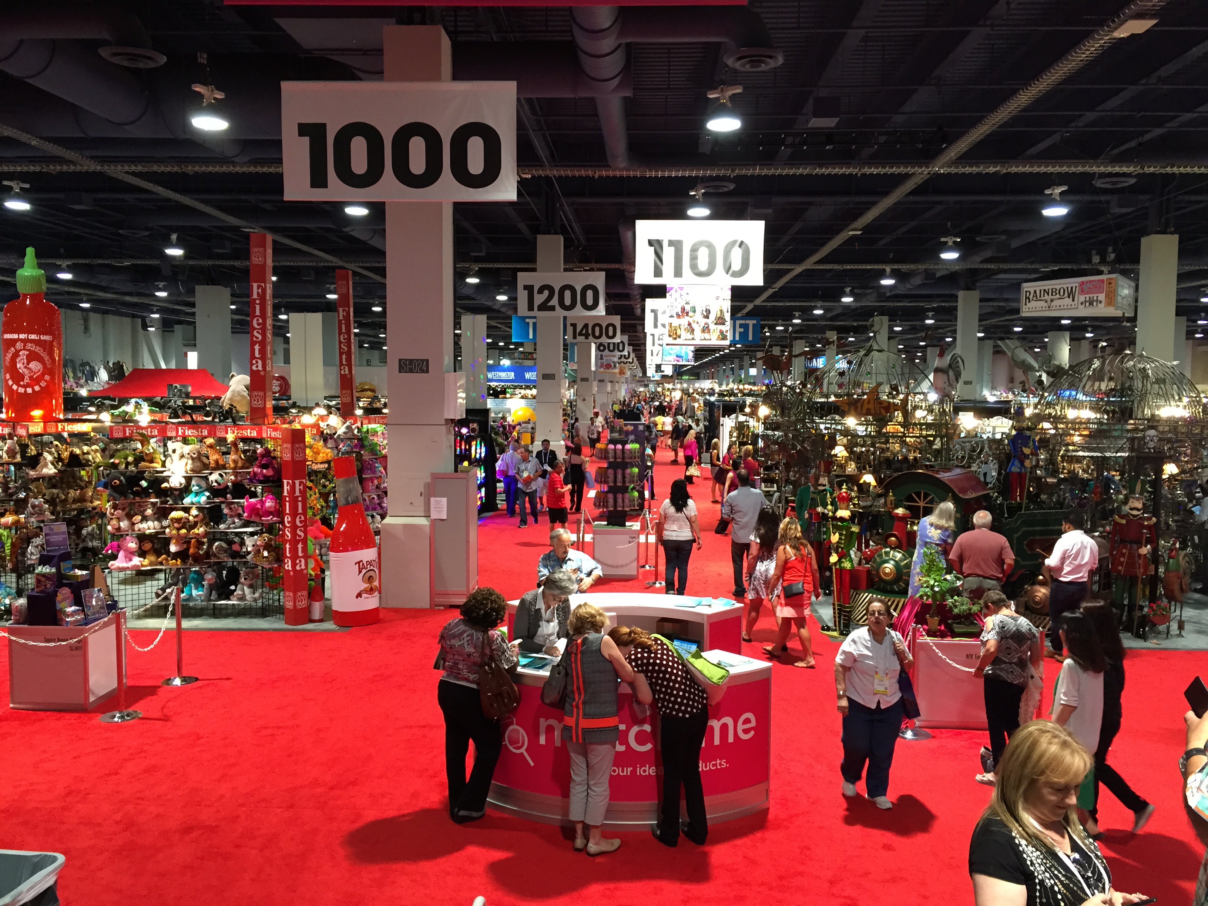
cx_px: 604
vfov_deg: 48.2
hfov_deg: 61.7
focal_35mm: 29
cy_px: 453
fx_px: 1012
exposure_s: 1/30
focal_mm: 4.15
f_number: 2.2
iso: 125
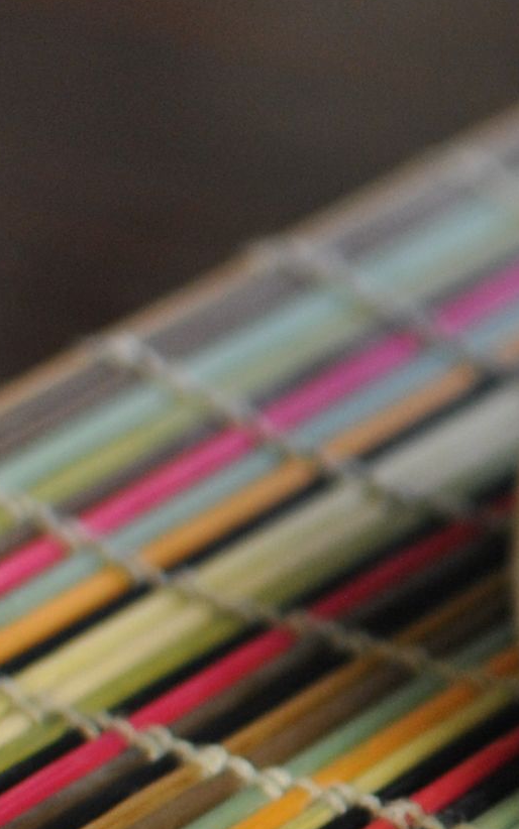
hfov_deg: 5.0
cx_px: 1475
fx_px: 5710
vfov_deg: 8.3
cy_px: 389
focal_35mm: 252
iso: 200
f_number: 2.8
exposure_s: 1/30
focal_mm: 35
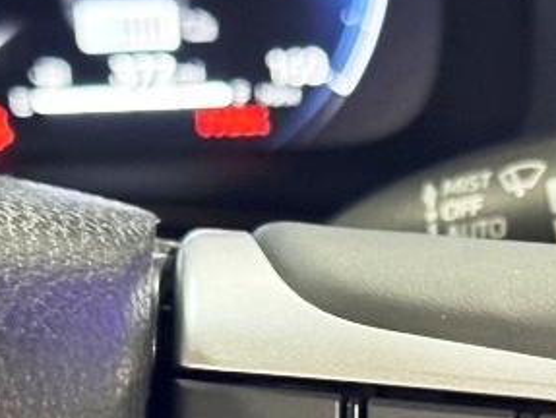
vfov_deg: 8.6
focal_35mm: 171
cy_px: 559
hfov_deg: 11.5
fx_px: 2750
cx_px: 517
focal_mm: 6.86
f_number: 1.78
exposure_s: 1/30
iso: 640
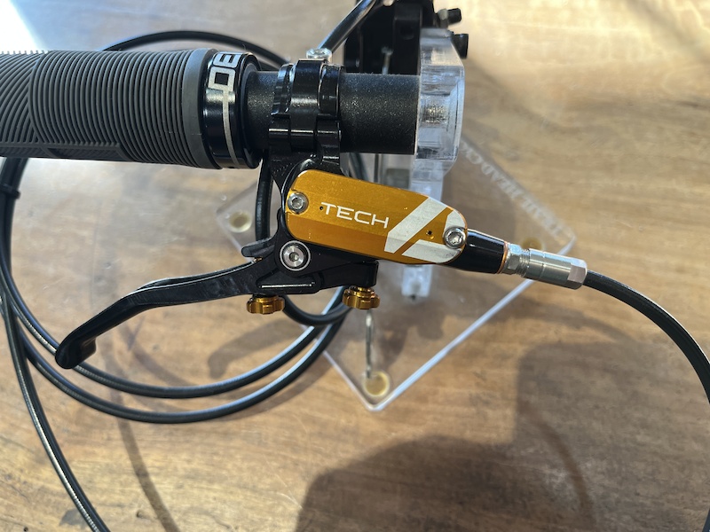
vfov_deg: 53.1
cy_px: 266
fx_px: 533
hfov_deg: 67.3
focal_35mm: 26
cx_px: 355
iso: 100
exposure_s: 1/120
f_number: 1.6
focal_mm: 5.1
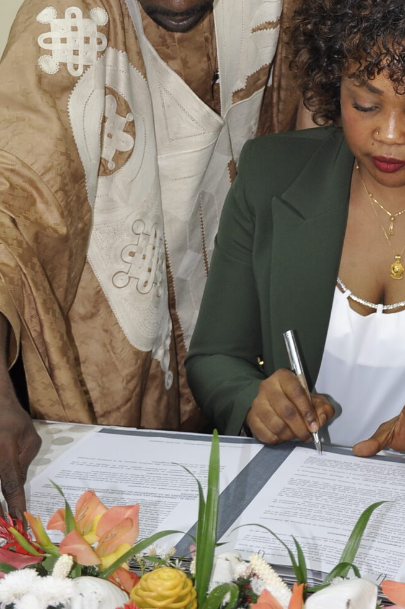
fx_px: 1692
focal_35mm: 100
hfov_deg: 13.5
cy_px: 18
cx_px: 394
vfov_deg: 19.9
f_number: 4
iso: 250
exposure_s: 1/60
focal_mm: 32
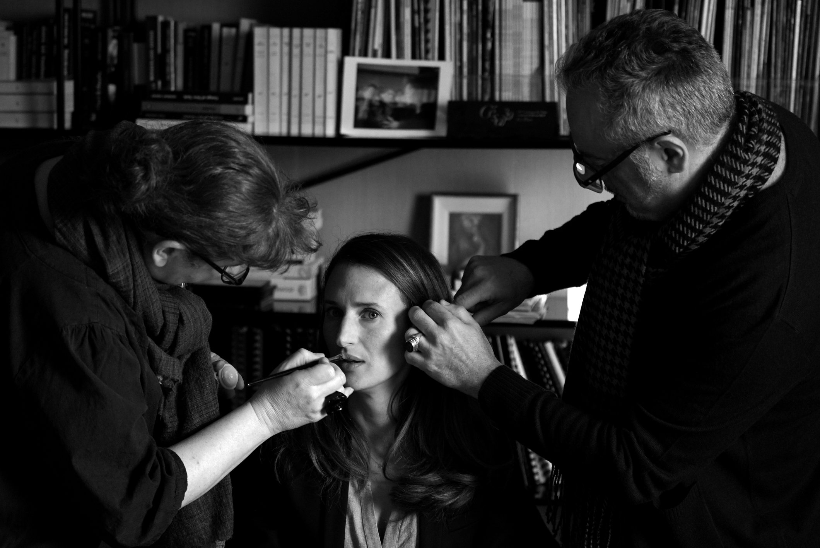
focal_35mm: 82
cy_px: 274
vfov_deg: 16.7
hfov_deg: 24.7
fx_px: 1869
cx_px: 410
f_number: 4
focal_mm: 82
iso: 2000
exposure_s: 1/60
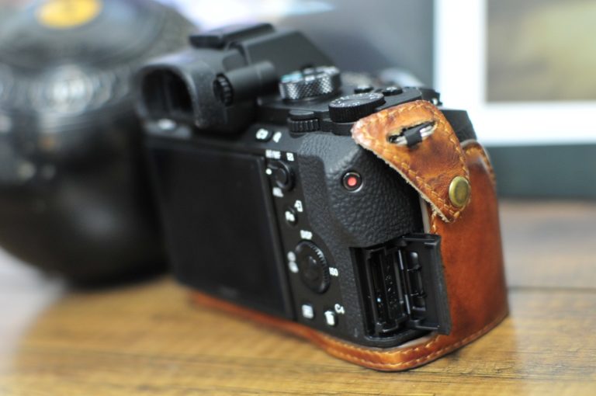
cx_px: 298
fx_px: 1240
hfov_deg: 27.0
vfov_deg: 18.1
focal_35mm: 75
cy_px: 198
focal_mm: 50
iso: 640
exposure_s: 1/30
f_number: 2.8
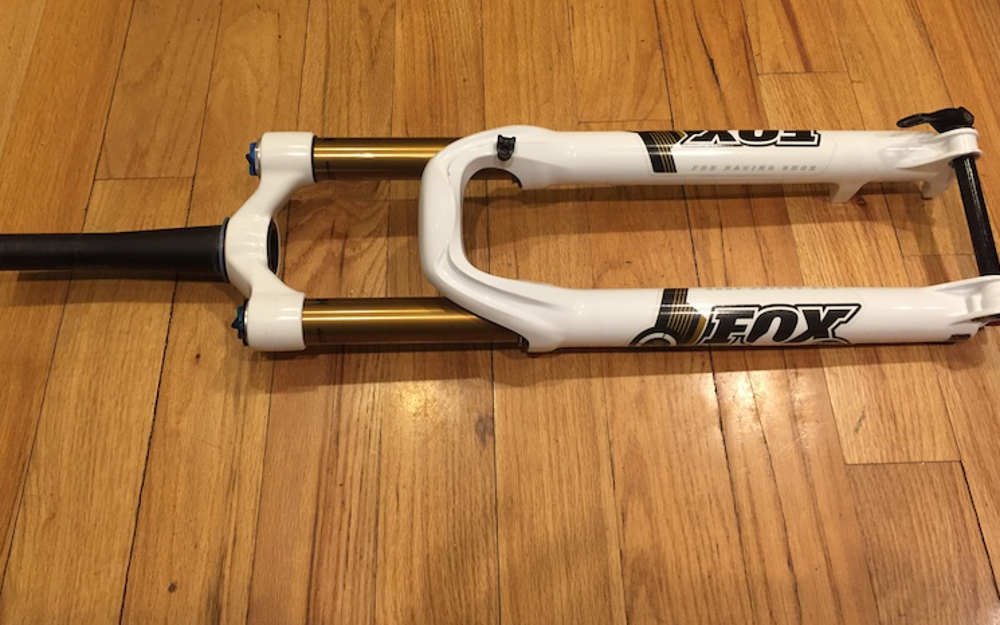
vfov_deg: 38.2
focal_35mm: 33
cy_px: 243
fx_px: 900
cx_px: 502
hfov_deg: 58.1
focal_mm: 4.15
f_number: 2.2
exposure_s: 1/30
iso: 125
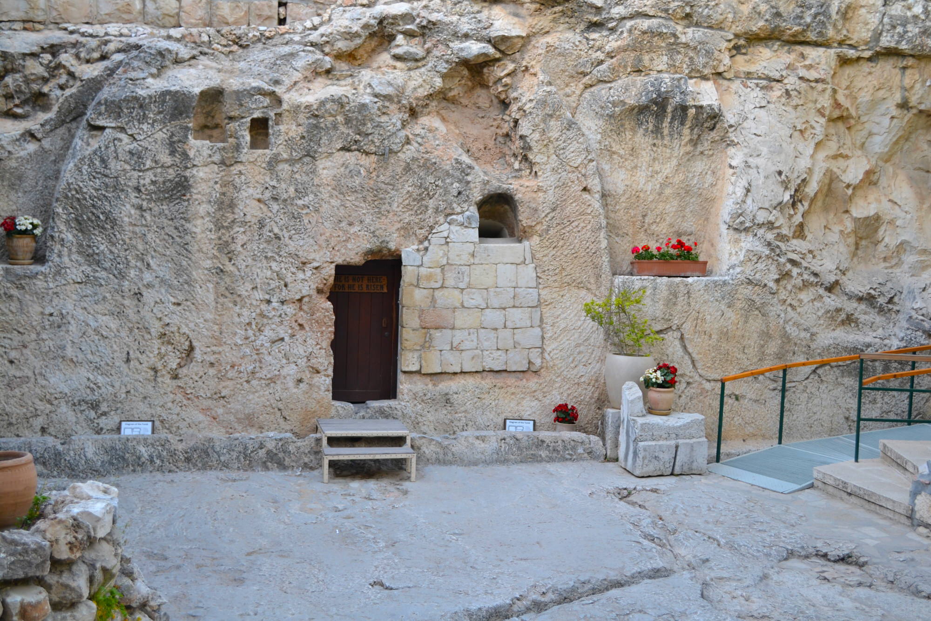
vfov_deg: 28.1
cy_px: 310
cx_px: 466
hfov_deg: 41.1
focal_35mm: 48
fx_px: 1241
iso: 400
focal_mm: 32
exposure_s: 1/125
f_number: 5.6
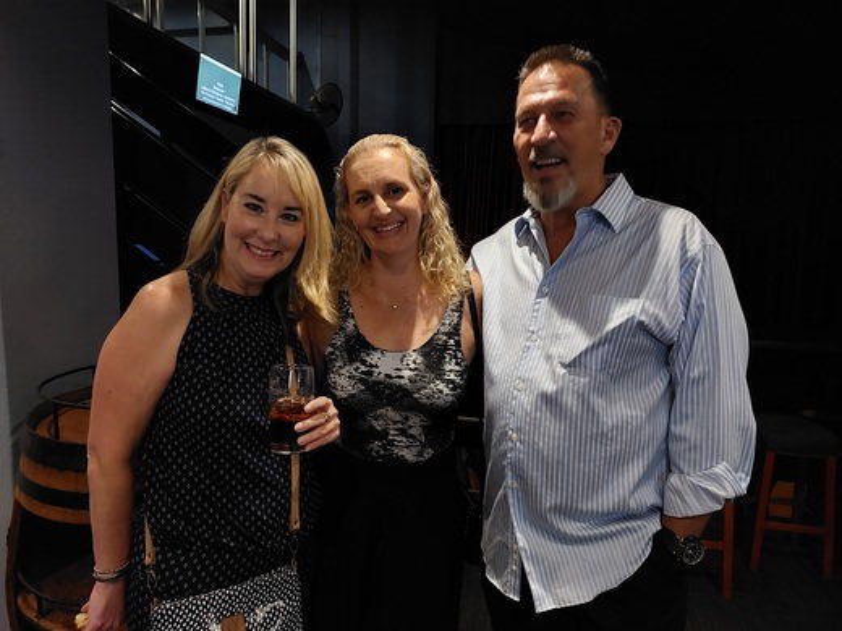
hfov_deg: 73.9
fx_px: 559
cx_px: 421
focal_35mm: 23
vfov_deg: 58.9
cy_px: 316
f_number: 1.8
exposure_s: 1/24
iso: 800
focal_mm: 5.06
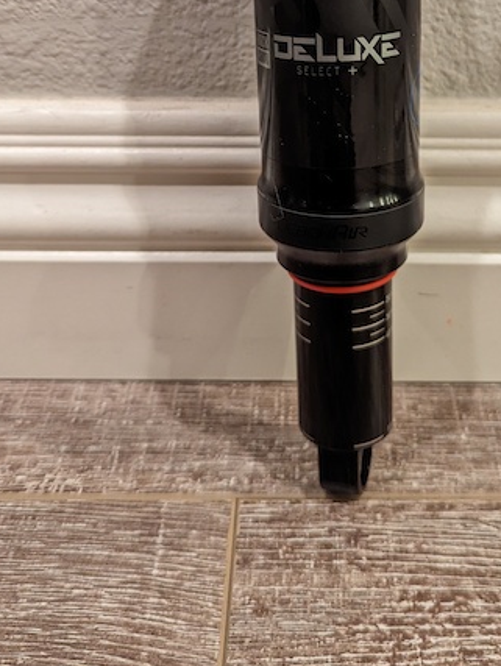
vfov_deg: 40.3
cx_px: 328
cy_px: 134
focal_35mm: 45
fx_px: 867
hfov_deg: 32.0
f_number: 1.85
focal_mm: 6.81
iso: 433
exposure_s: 1/24
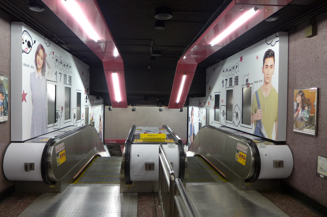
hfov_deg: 73.8
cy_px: 108
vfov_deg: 53.0
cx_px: 164
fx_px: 218
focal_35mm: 24
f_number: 1.4
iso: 200
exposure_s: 1/60
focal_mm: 4.7
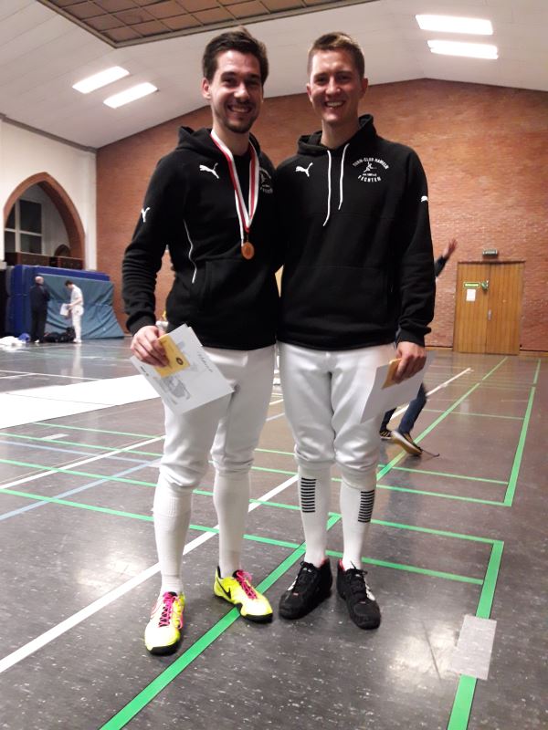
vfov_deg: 63.4
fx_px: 591
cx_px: 274
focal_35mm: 28
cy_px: 365
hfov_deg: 49.7
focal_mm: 3.7
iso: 320
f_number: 1.9
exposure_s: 1/17
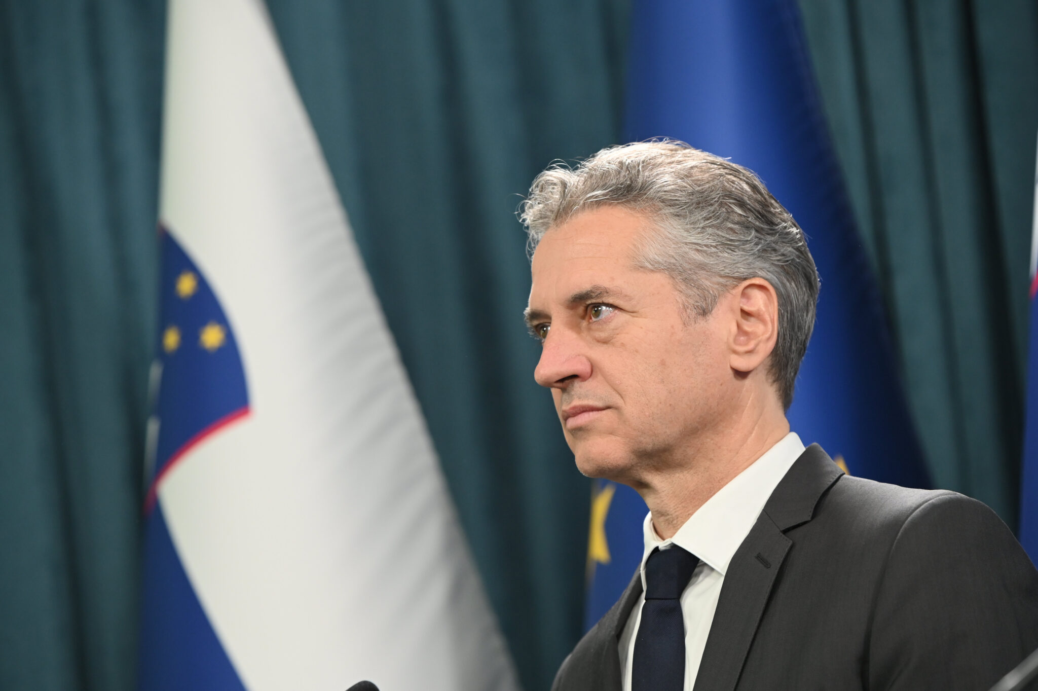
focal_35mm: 200
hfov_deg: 10.3
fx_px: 5763
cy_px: 346
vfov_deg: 6.9
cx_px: 519
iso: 2000
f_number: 5
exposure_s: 1/250
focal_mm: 200
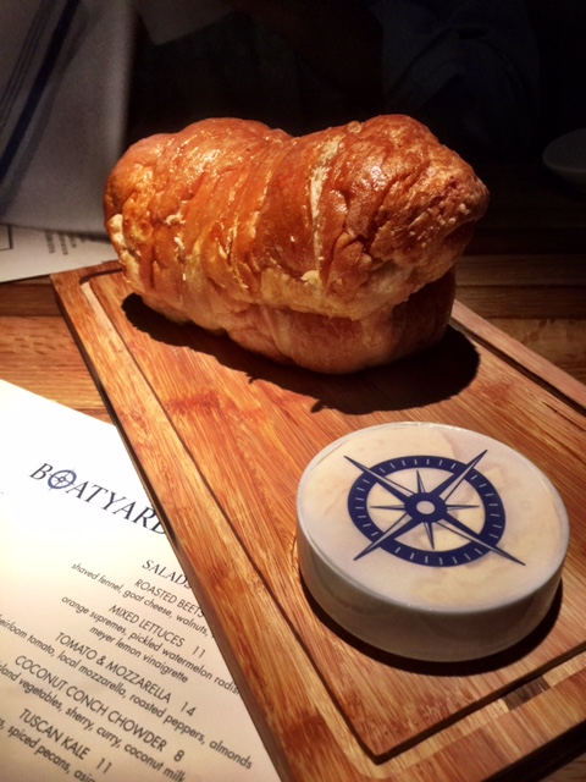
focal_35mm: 29
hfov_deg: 48.2
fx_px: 655
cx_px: 293
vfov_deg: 61.7
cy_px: 391
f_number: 2.2
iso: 40
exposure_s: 1/15
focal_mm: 4.15
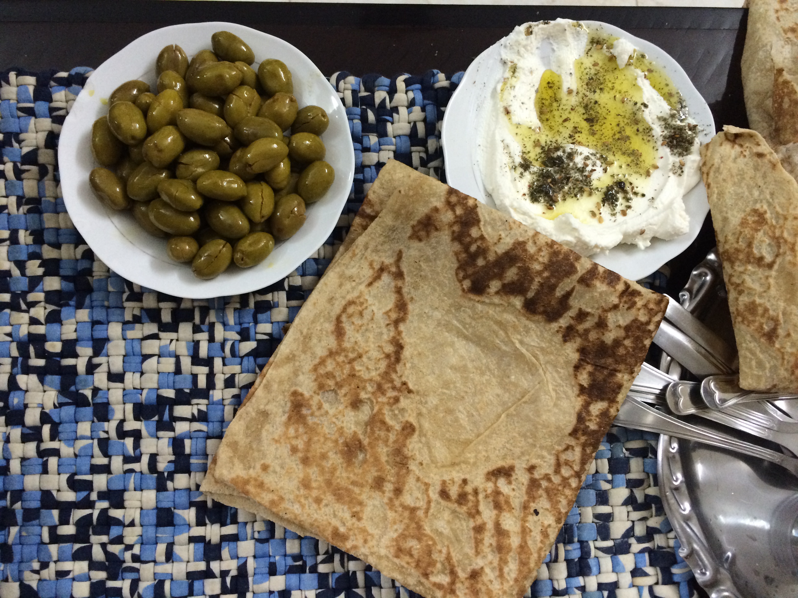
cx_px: 399
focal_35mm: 29
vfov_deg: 48.2
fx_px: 669
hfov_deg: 61.7
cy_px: 299
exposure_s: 1/33
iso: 250
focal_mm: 4.15
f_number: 2.2
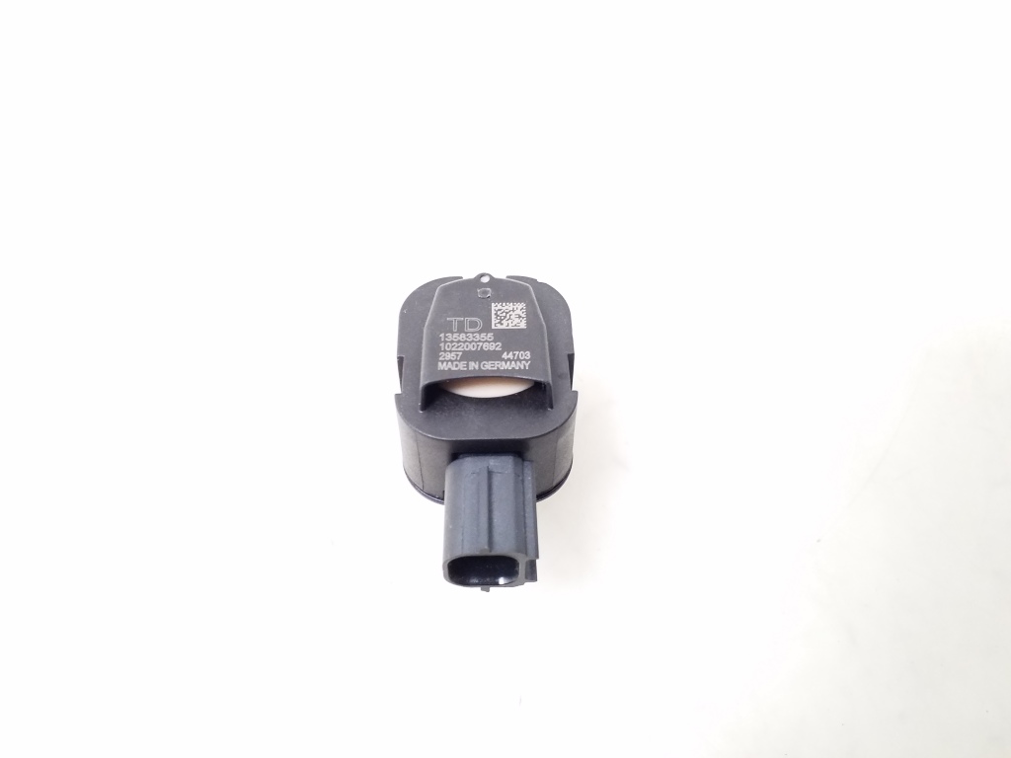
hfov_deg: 65.3
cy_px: 379
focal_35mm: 27
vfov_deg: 51.4
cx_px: 506
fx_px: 789
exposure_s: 1/25
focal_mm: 3.6
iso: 250
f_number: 1.9
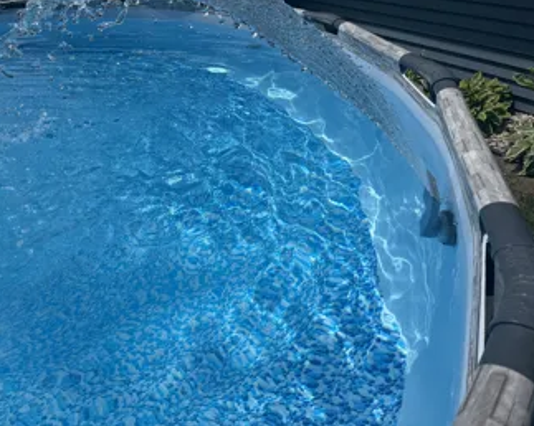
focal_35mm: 29
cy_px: 180
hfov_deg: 59.9
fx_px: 458
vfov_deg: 49.7
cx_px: 208
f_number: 1.78
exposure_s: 1/12346
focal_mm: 6.76
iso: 64
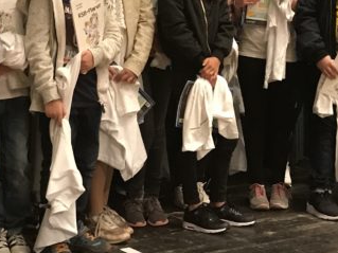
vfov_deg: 16.1
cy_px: -1
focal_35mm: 90
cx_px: 176
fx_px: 878
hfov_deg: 21.8
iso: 100
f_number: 1.8
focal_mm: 3.99
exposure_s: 1/13
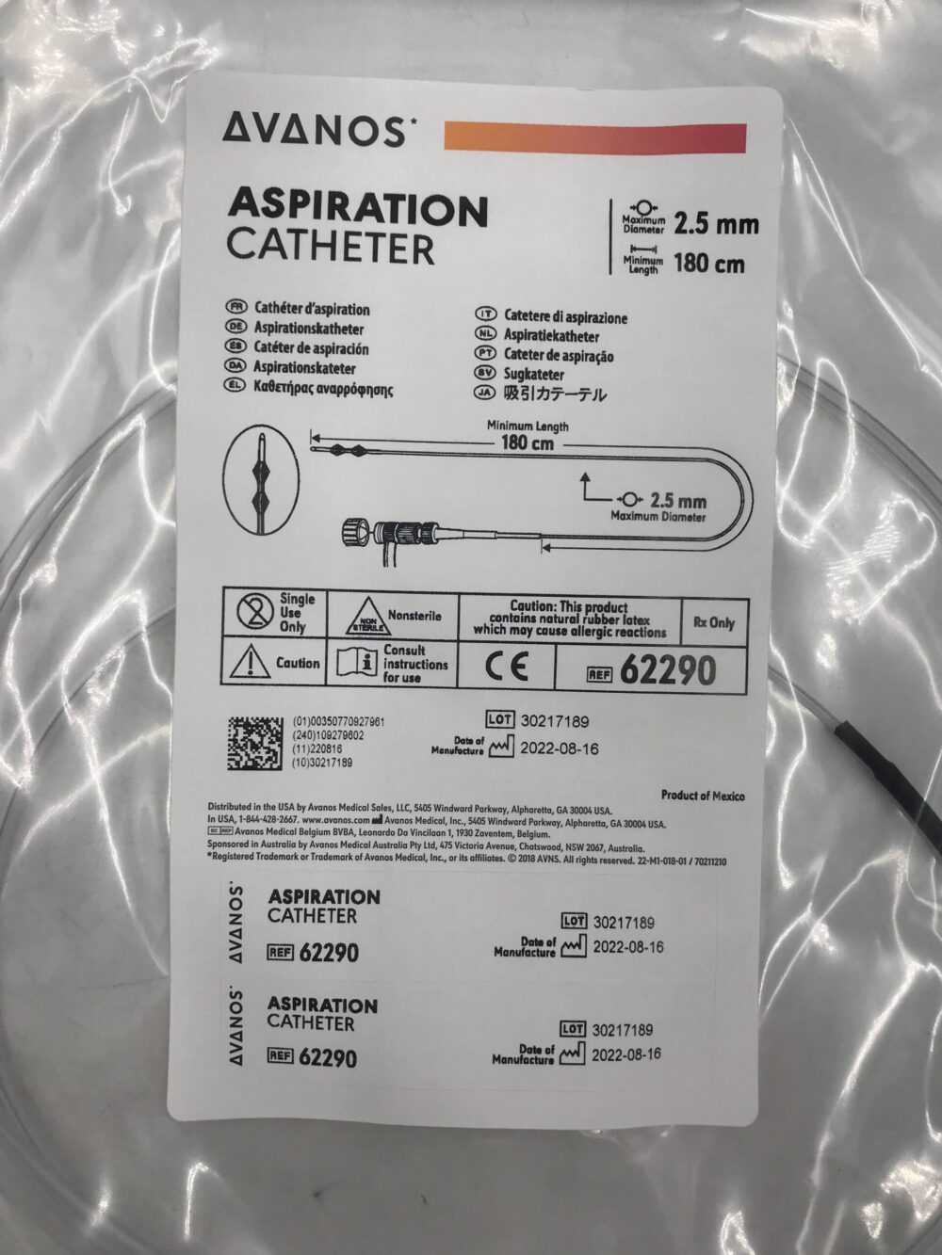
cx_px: 471
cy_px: 628
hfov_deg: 49.8
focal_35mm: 28
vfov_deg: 63.4
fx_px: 1016
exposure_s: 1/287
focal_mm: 3.99
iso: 20
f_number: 1.8
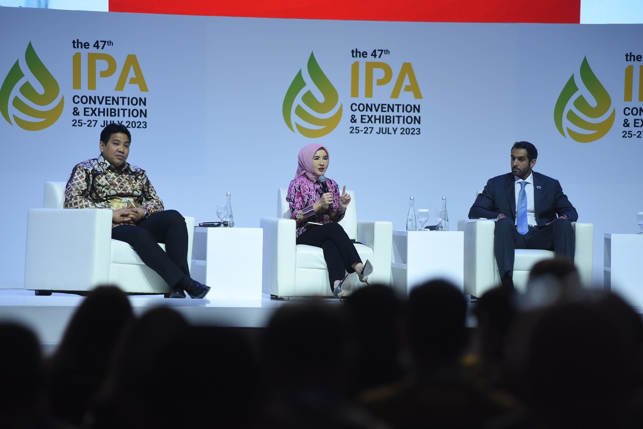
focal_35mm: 185
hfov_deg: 11.1
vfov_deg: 7.4
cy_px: 214
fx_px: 3304
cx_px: 322
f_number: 3.5
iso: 1600
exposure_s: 1/320
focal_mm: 185
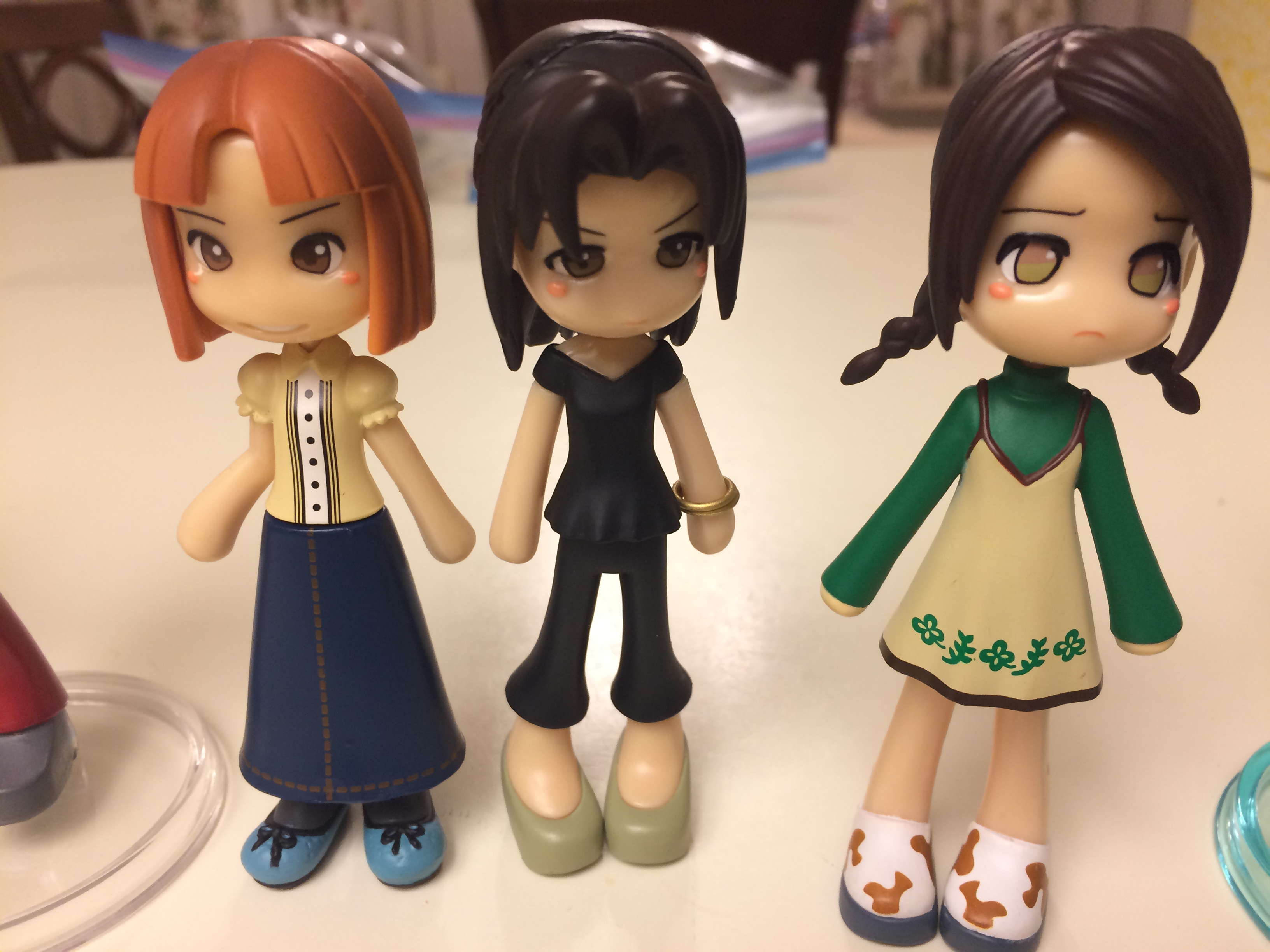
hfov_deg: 61.7
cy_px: 476
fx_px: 1064
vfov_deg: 48.2
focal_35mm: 29
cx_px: 635
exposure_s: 1/30
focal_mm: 4.15
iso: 80
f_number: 2.2
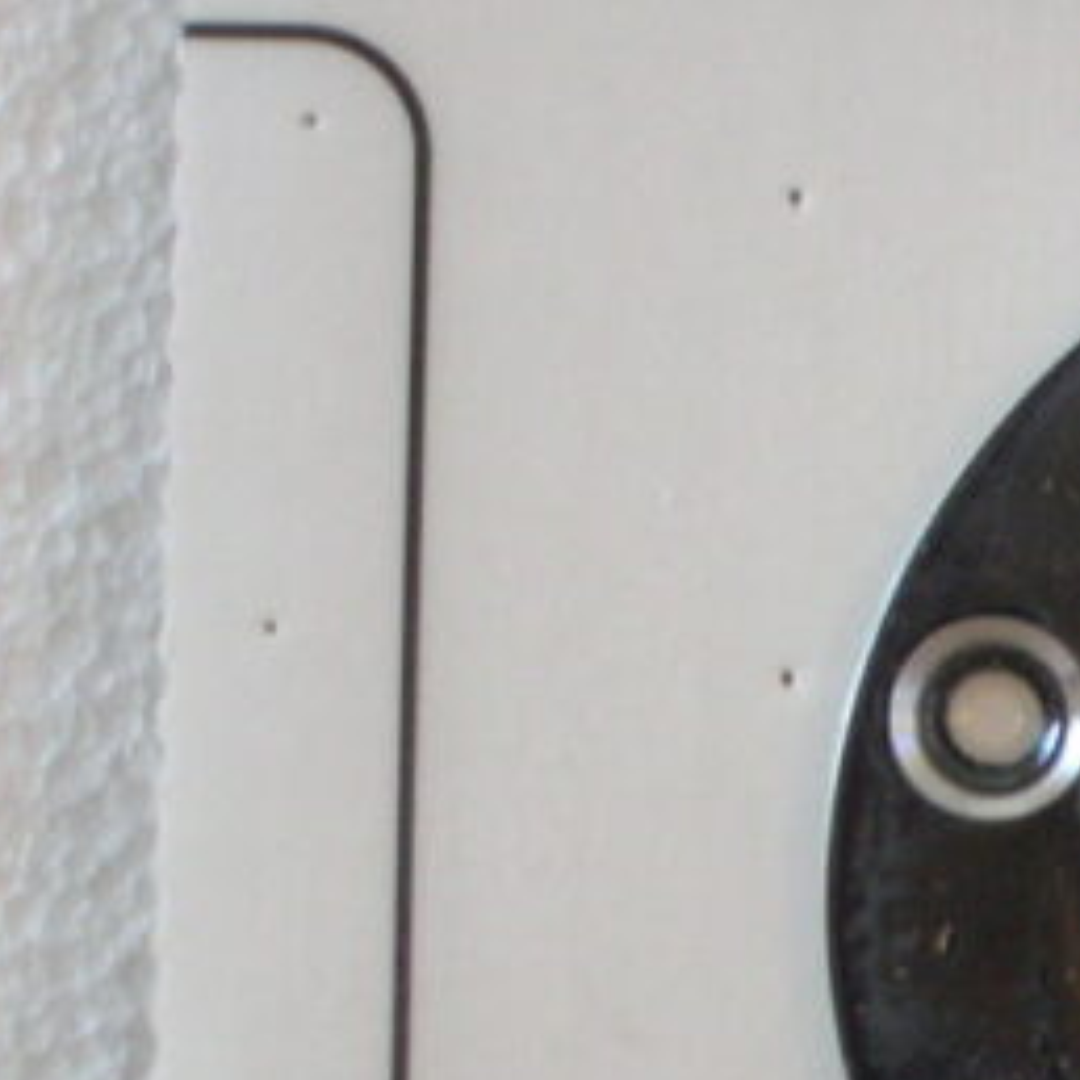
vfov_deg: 5.8
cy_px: 933
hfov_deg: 5.8
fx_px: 10589
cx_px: 1549
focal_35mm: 300
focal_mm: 24
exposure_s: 1/3.1
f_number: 4.9
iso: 400
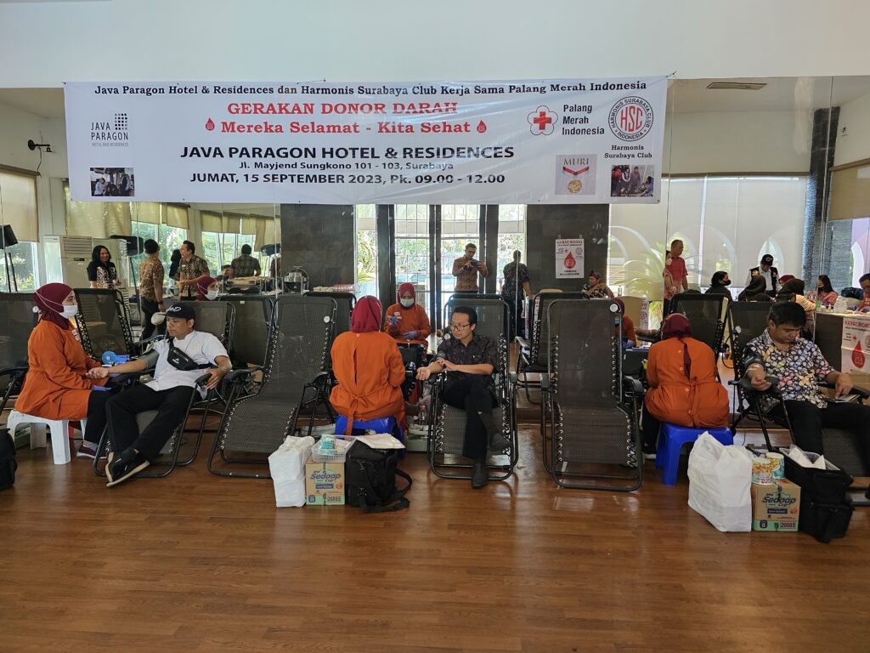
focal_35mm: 23
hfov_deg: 73.9
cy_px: 326
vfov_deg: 58.9
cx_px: 435
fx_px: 578
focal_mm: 6.3
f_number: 1.7
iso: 500
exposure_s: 1/100
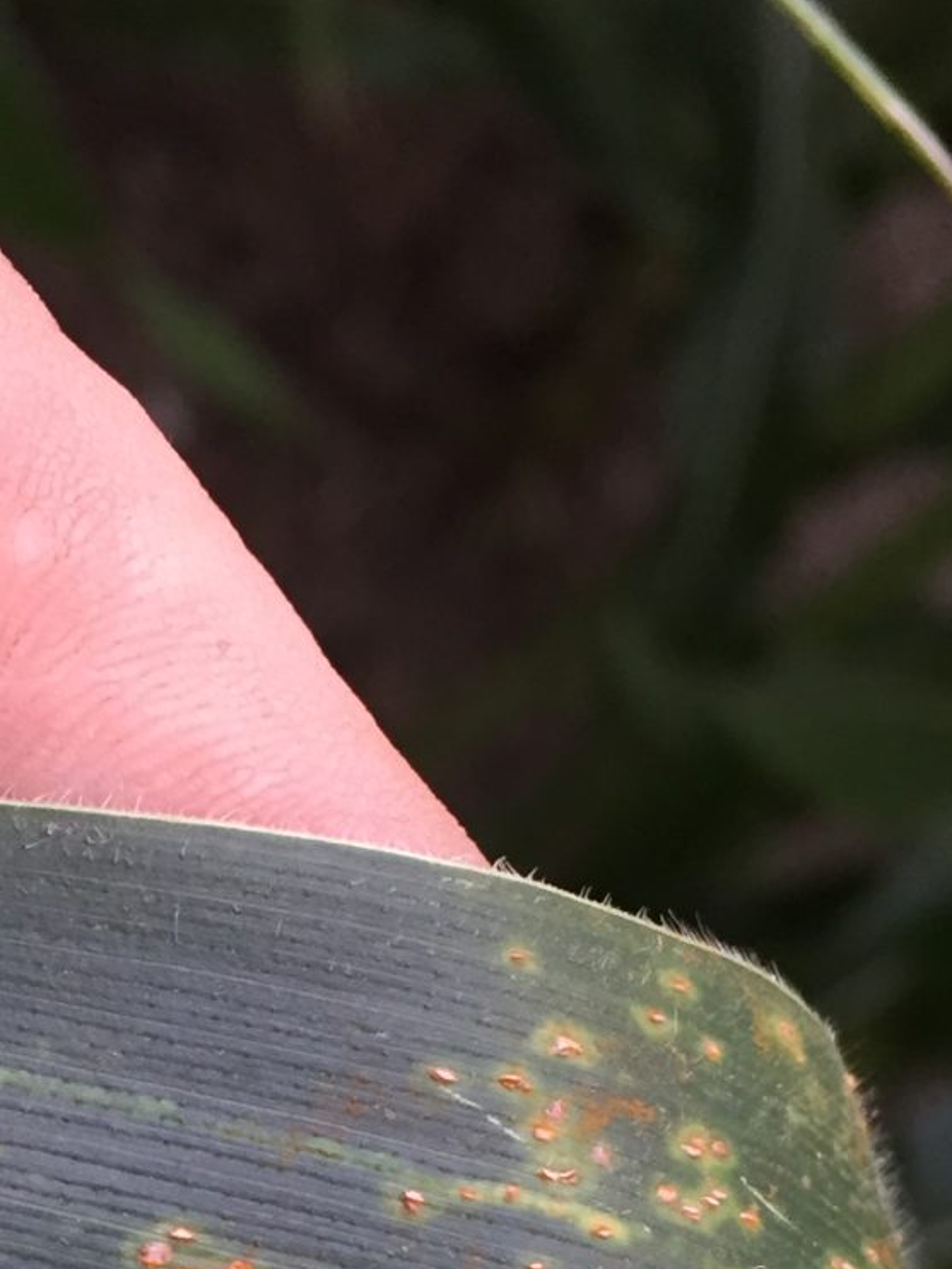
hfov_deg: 18.2
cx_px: 164
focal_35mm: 80
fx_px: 2932
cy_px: 1288
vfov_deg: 23.3
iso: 125
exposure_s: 1/30
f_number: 2.2
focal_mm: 4.15
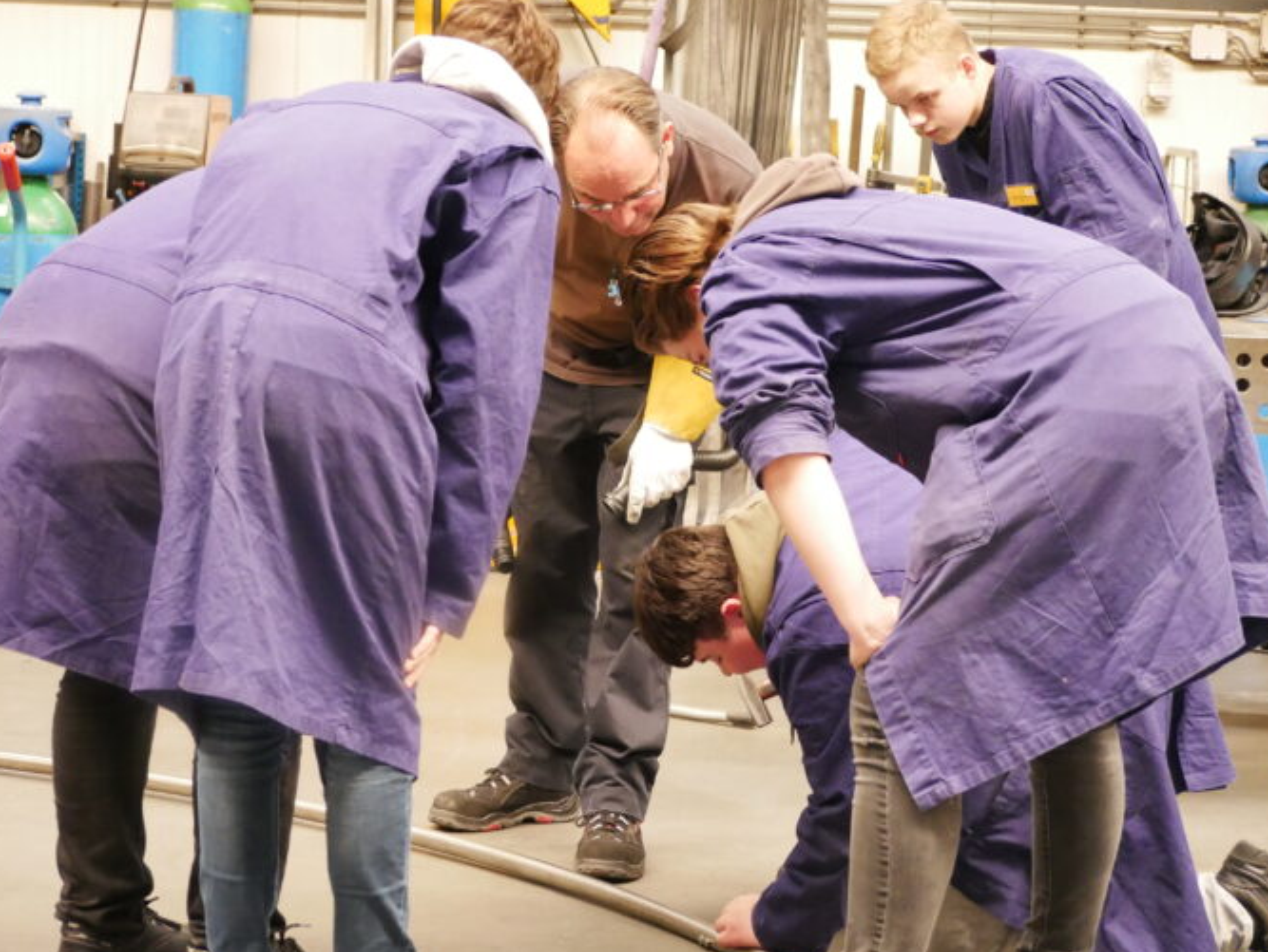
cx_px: 627
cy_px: 560
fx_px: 3958
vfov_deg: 13.7
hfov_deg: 18.2
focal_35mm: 108
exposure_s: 1/100
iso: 3200
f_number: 4
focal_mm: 45
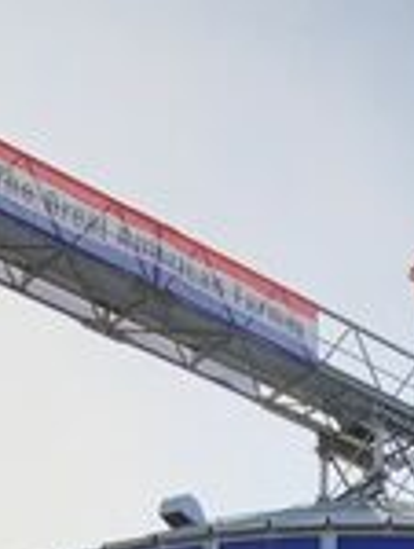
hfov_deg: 13.2
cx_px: 348
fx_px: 1781
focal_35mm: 112
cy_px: 963
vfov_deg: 15.3
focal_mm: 3.99
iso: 20
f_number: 1.8
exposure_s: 1/842
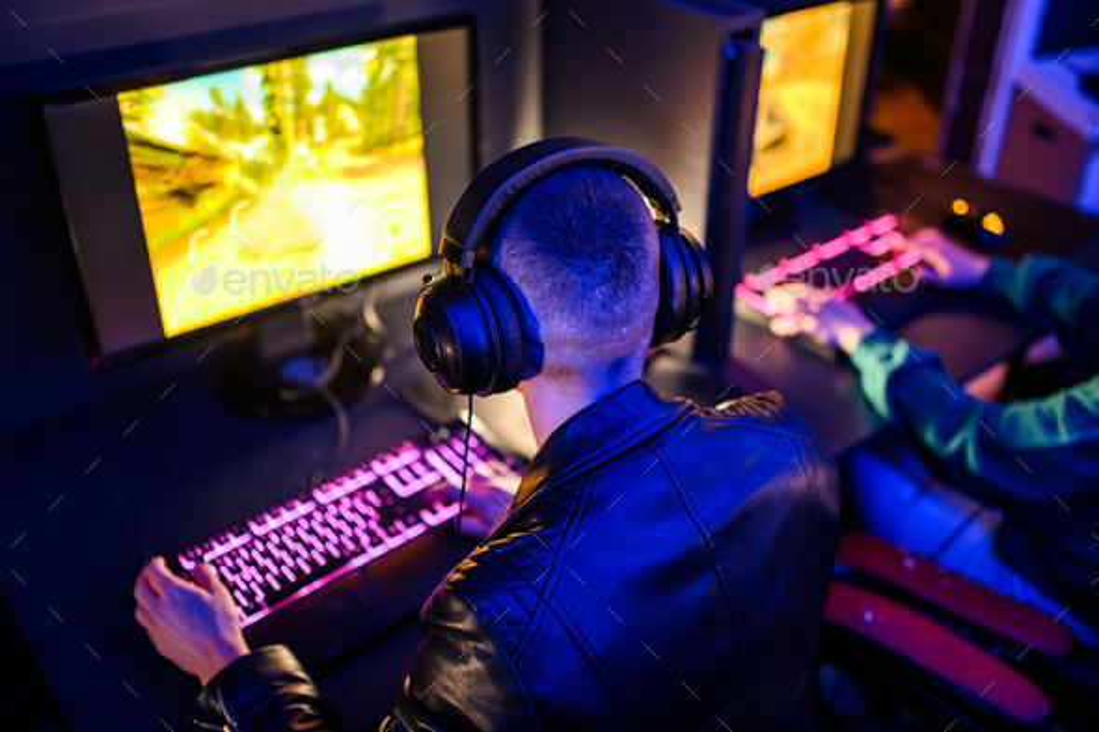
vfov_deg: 37.8
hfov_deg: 54.4
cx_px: 550
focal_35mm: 35
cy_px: 366
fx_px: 1068
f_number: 1.4
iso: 1250
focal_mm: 35
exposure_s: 1/125
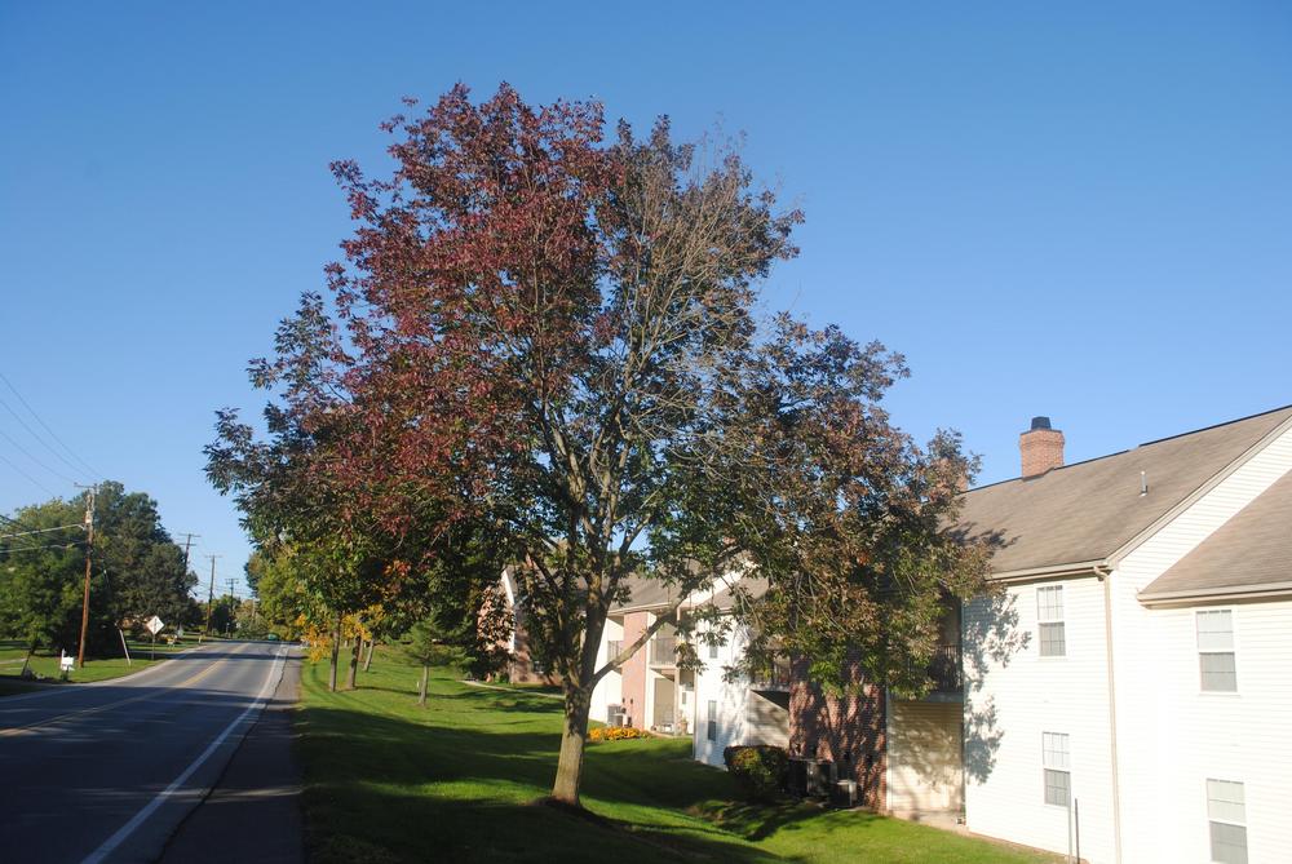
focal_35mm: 27
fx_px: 970
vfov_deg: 48.0
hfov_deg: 67.3
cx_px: 646
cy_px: 432
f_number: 7.1
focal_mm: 18
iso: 100
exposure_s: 1/200
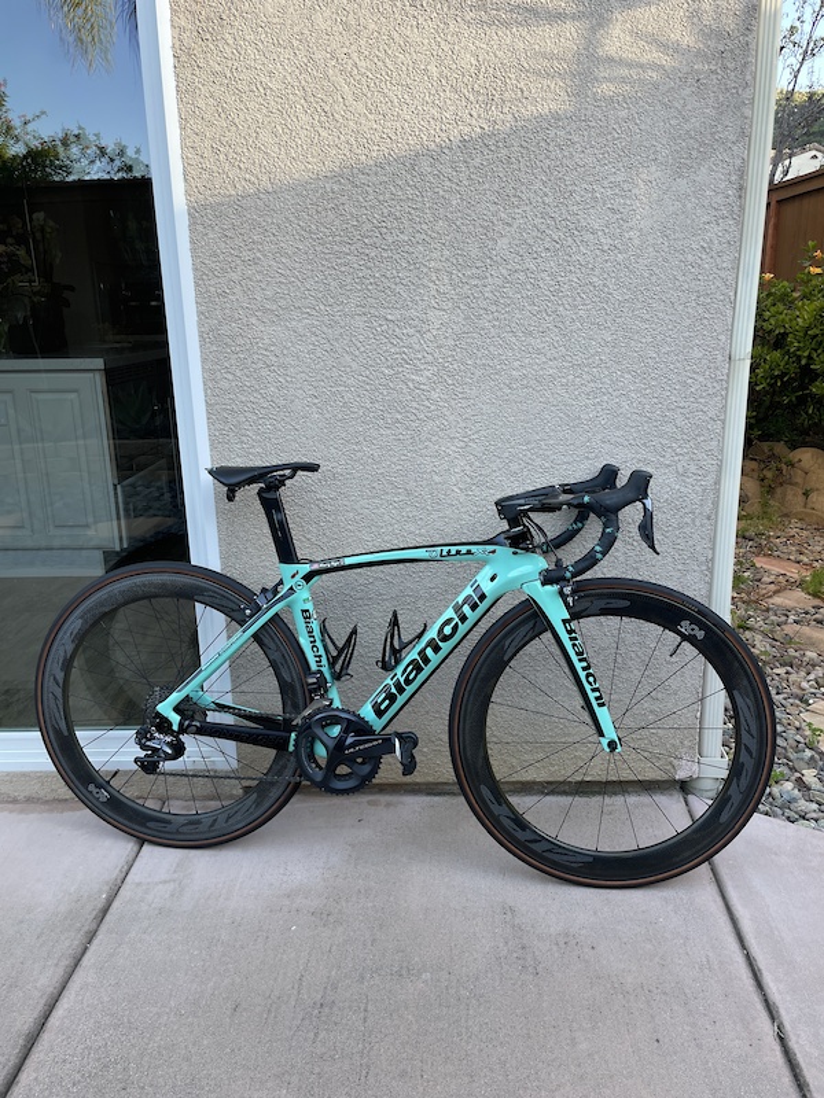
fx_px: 825
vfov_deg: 67.3
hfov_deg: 53.1
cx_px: 412
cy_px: 549
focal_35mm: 26
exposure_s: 1/154
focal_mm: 4.2
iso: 32
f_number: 1.6
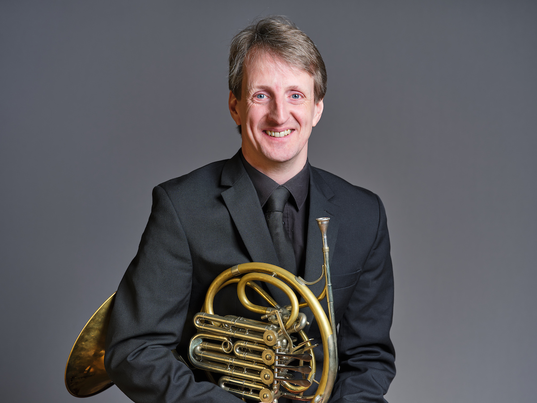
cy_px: 202
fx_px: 1474
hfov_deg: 20.7
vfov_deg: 15.6
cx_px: 268
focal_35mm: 95
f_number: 5.6
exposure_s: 1/125
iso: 100
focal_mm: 120
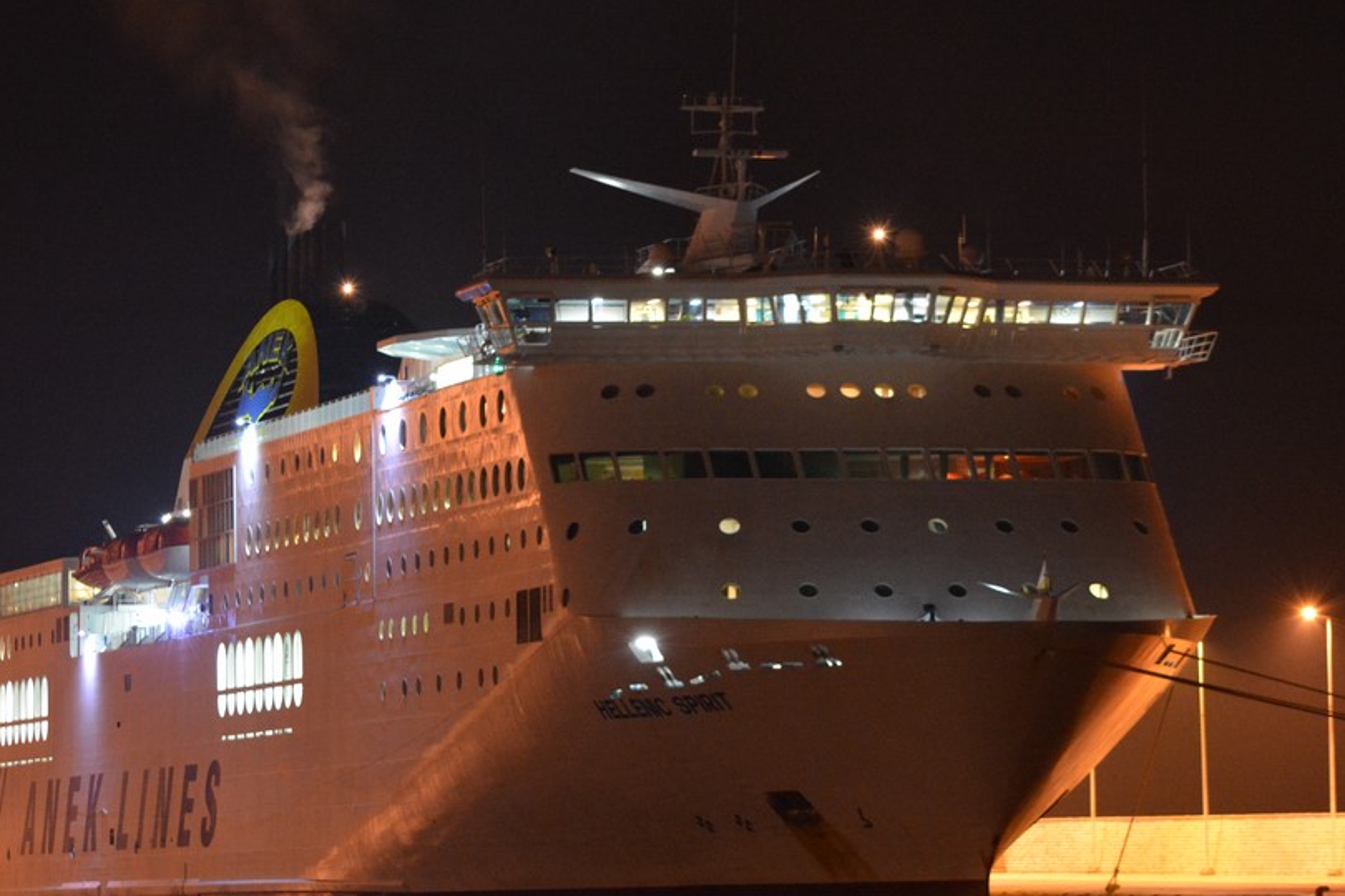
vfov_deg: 6.6
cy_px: 496
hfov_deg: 9.8
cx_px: 623
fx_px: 7808
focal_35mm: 209
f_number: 4.5
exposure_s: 1/6
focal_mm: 98
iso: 3200
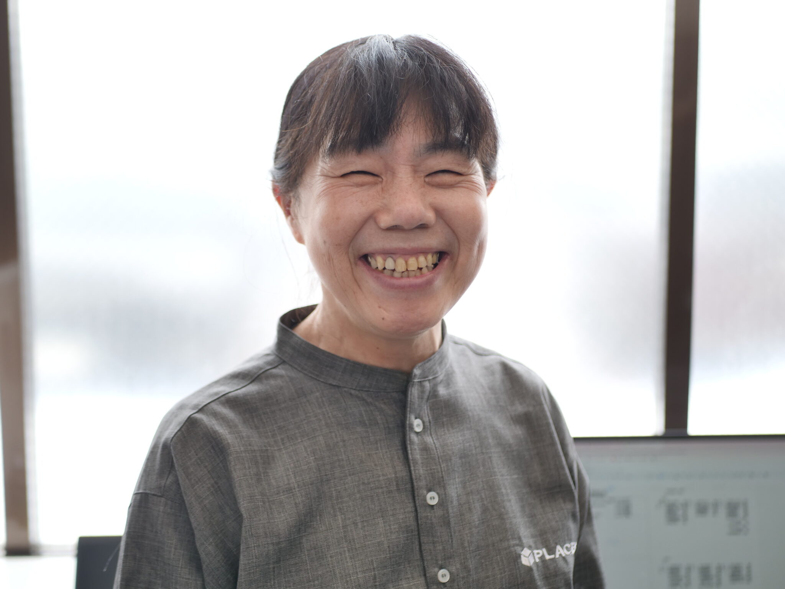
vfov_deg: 29.1
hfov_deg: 38.2
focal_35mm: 50
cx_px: 392
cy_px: 294
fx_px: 1134
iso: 200
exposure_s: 1/400
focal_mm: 25
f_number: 1.7
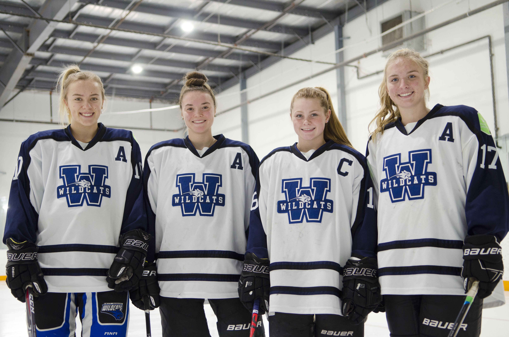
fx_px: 677
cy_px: 168
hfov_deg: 41.2
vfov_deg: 28.0
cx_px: 254
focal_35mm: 48
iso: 500
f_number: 2.8
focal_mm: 32
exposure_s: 1/160
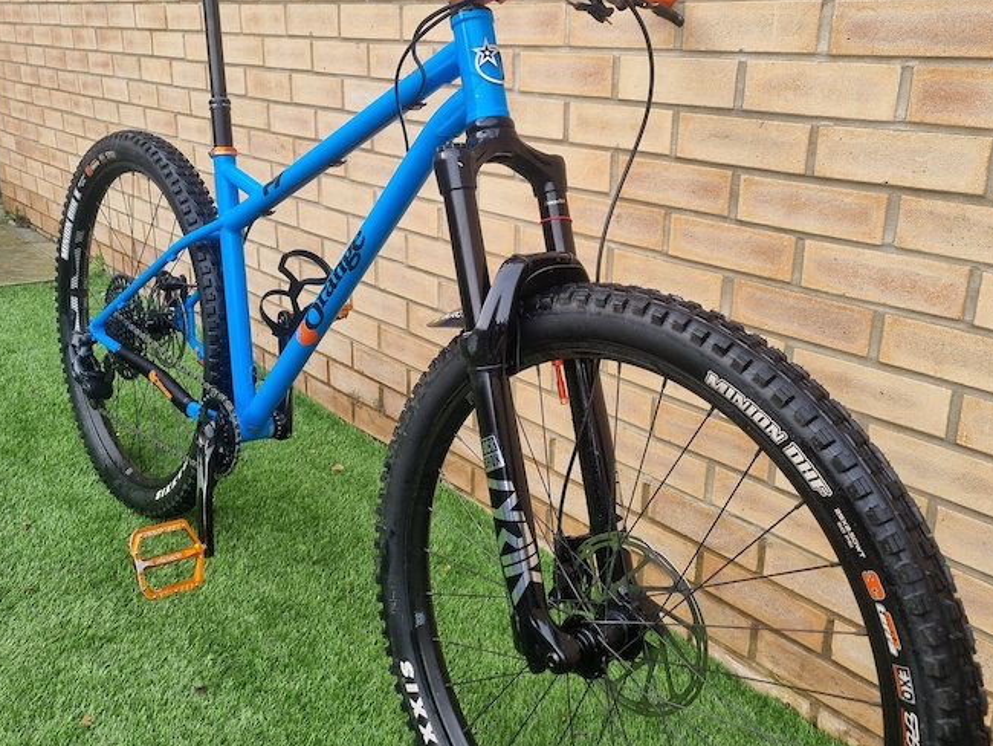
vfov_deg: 44.0
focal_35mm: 32
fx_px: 918
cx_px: 500
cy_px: 306
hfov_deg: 56.8
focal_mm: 5.4
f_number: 1.8
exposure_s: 1/235
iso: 50
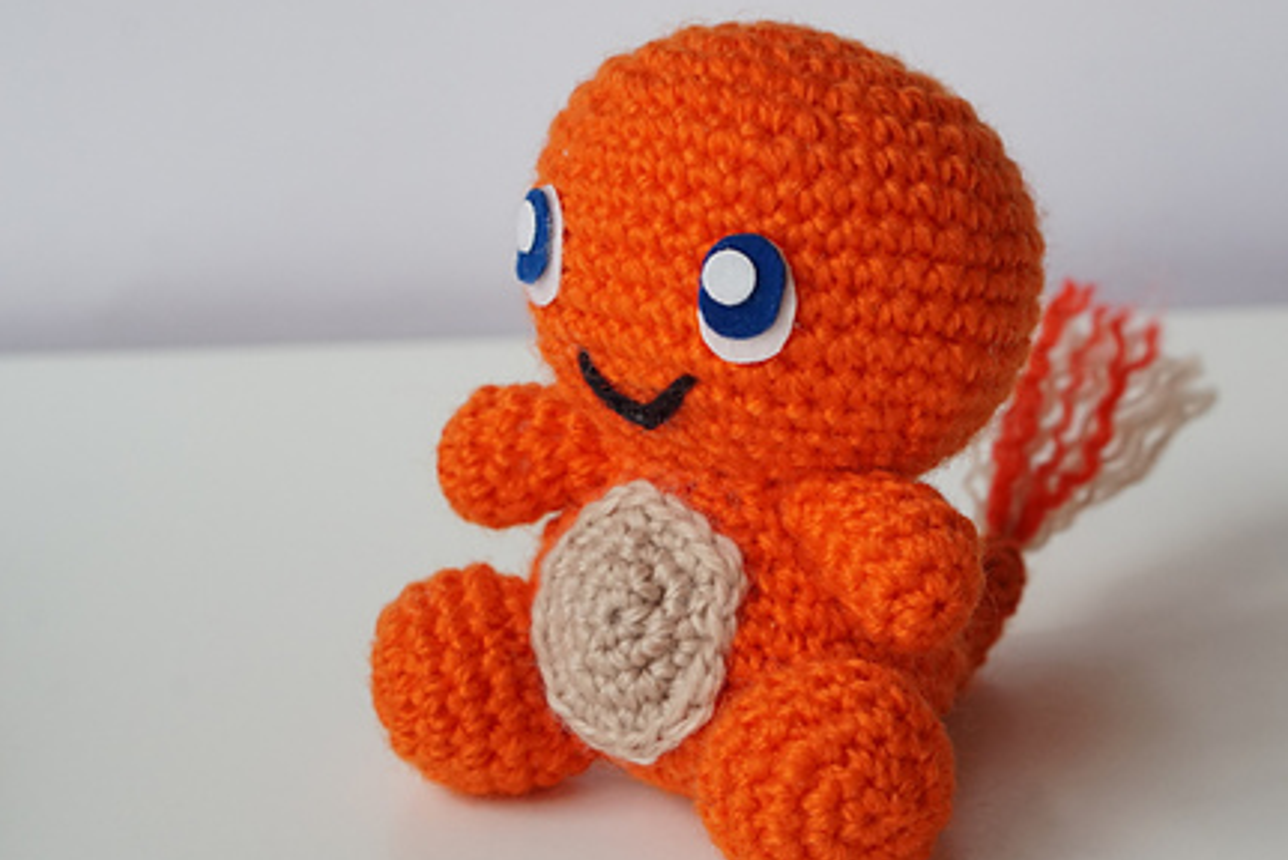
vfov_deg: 15.7
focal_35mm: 87
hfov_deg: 23.3
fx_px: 3115
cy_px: 463
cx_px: 744
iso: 1000
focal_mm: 50
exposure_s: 1/80
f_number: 7.1
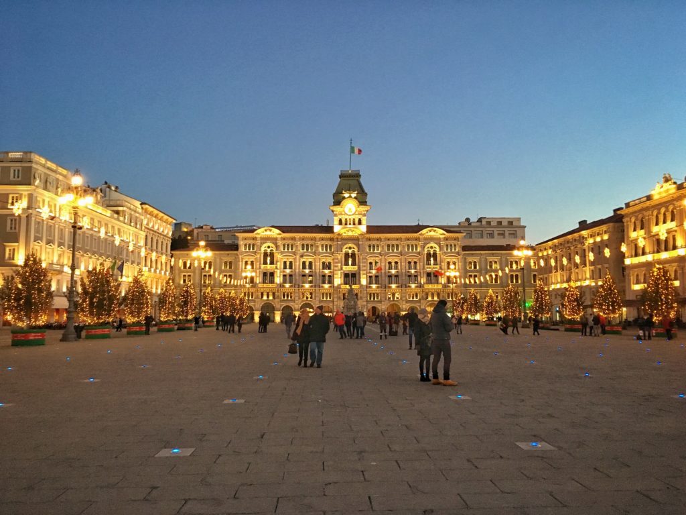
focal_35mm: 29
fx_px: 575
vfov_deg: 48.2
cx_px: 343
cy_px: 258
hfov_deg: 61.7
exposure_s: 1/17
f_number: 2.2
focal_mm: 4.15
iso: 250
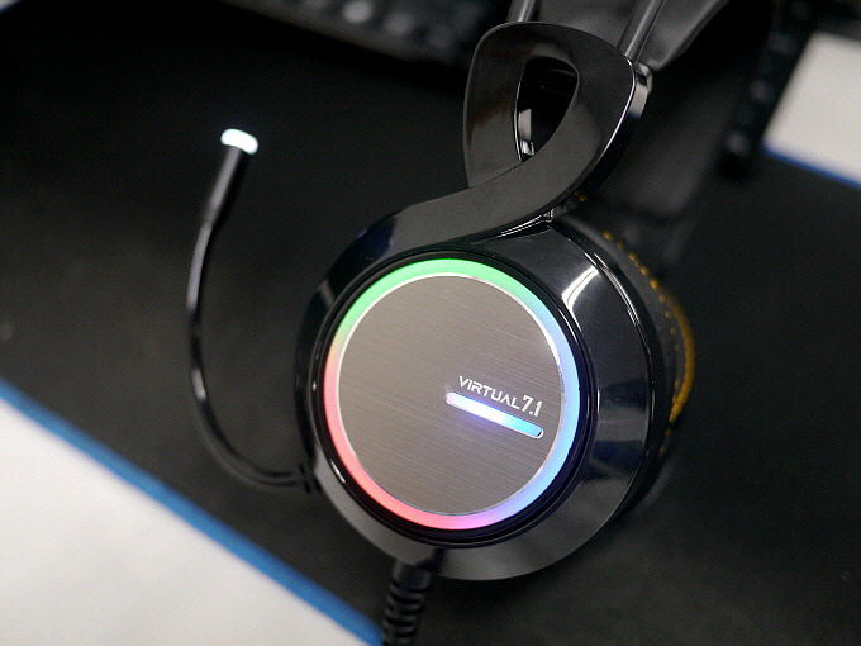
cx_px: 430
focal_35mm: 40
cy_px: 323
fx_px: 995
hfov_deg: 46.8
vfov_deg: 36.0
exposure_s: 1/60
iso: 320
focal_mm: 20
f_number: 1.7
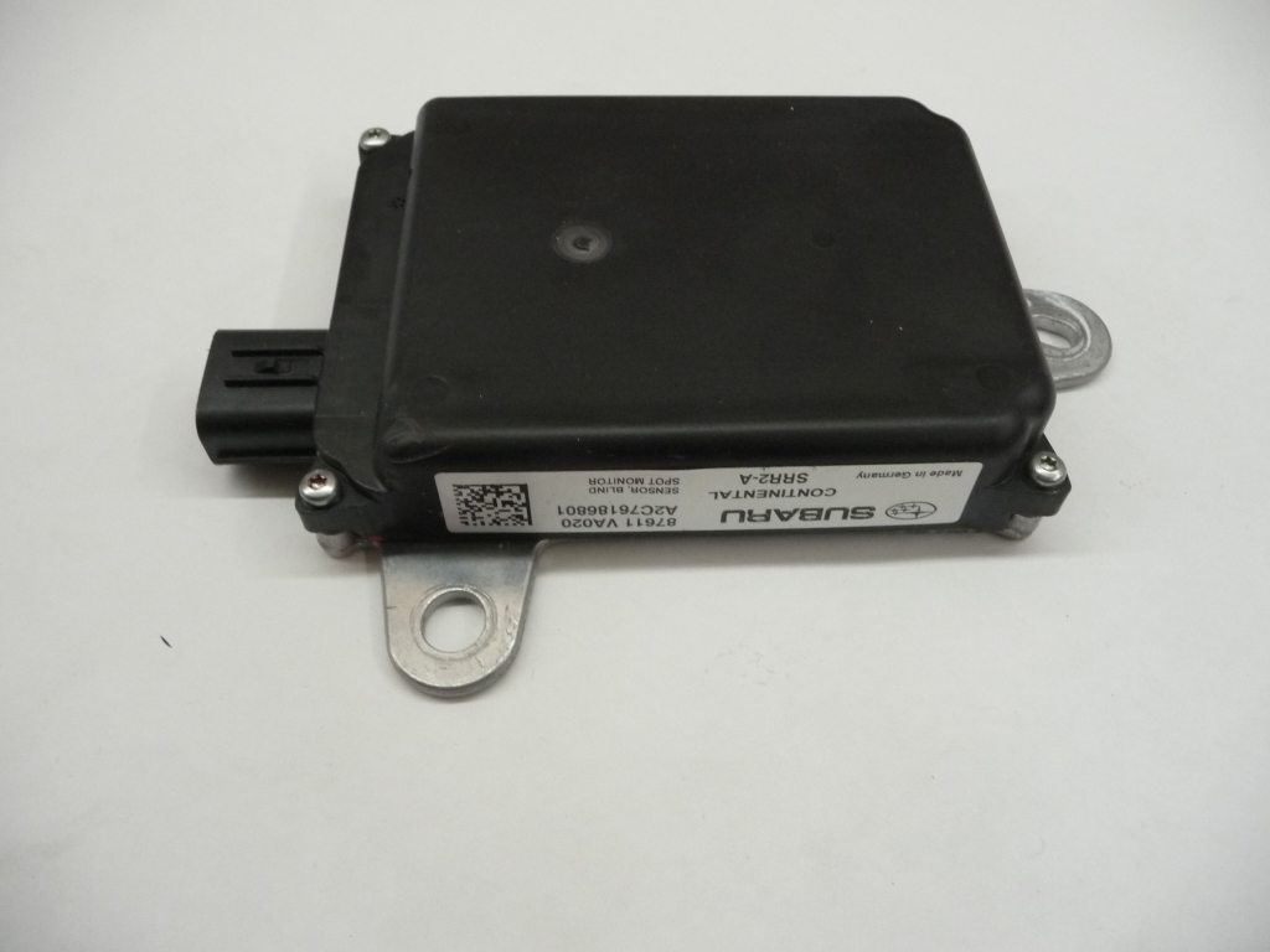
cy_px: 476
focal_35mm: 28
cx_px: 635
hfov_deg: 63.4
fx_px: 1027
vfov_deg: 49.7
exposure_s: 1/60
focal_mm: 4.7
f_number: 3.3
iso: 320
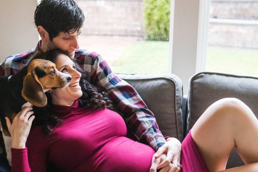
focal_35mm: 58
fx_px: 416
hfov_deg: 34.1
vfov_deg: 23.4
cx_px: 84
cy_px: 87
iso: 2500
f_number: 2.8
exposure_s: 1/320
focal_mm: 35
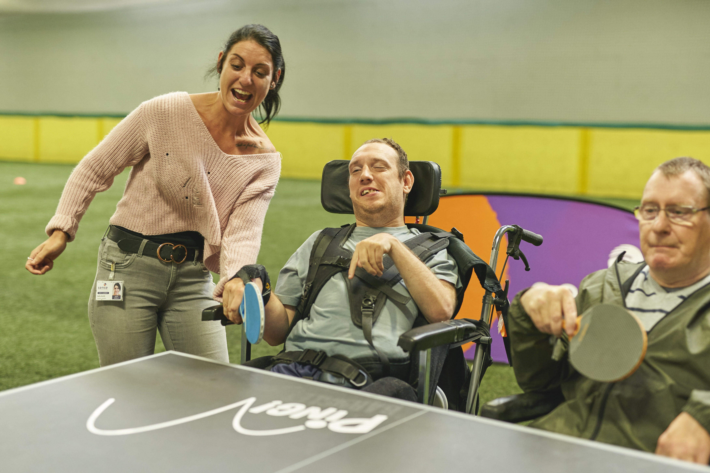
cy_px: 236
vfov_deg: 27.0
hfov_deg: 39.6
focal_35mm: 50
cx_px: 355
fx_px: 986
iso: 1000
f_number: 2
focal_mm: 50
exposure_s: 1/200
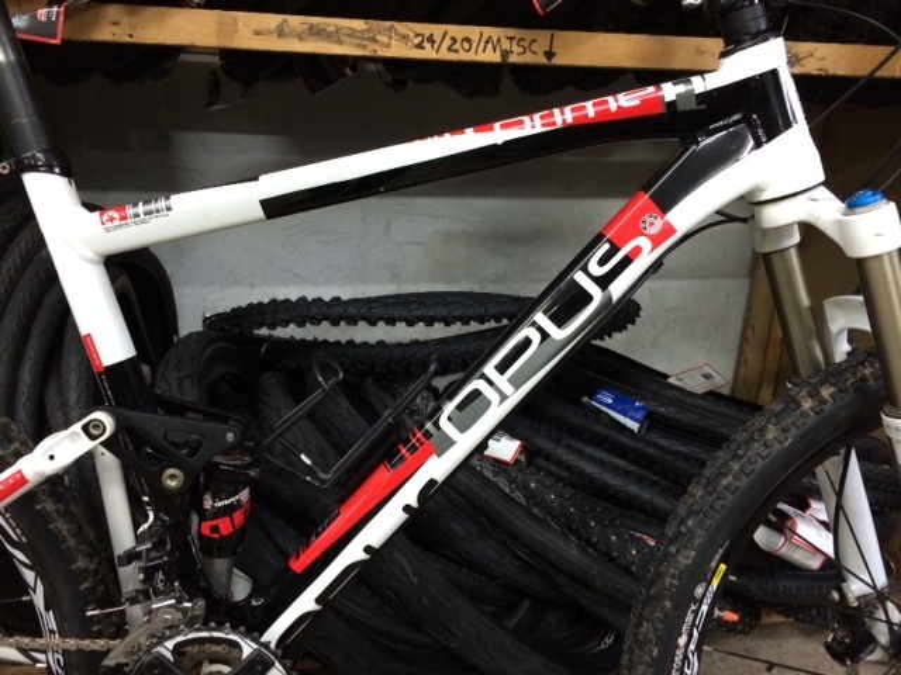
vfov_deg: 46.8
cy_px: 338
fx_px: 781
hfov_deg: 60.0
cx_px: 450
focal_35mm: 30
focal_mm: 4.12
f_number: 2.2
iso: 320
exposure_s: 1/30
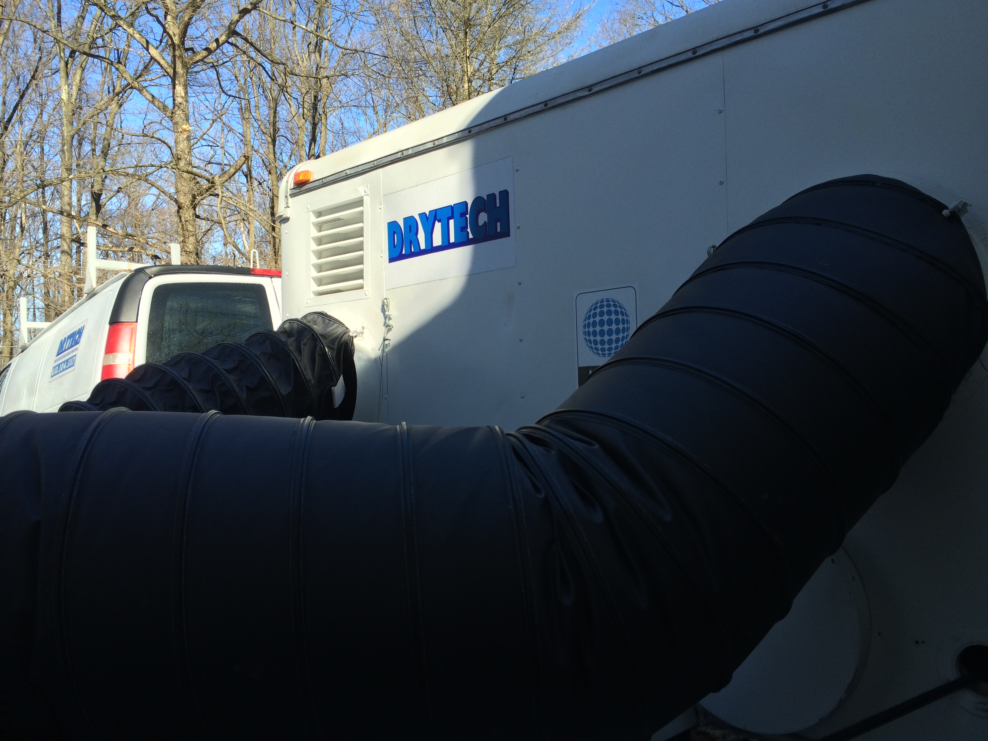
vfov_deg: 48.2
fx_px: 828
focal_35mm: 29
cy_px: 370
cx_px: 494
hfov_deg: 61.7
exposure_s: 1/912
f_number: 2.2
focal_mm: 4.15
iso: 32
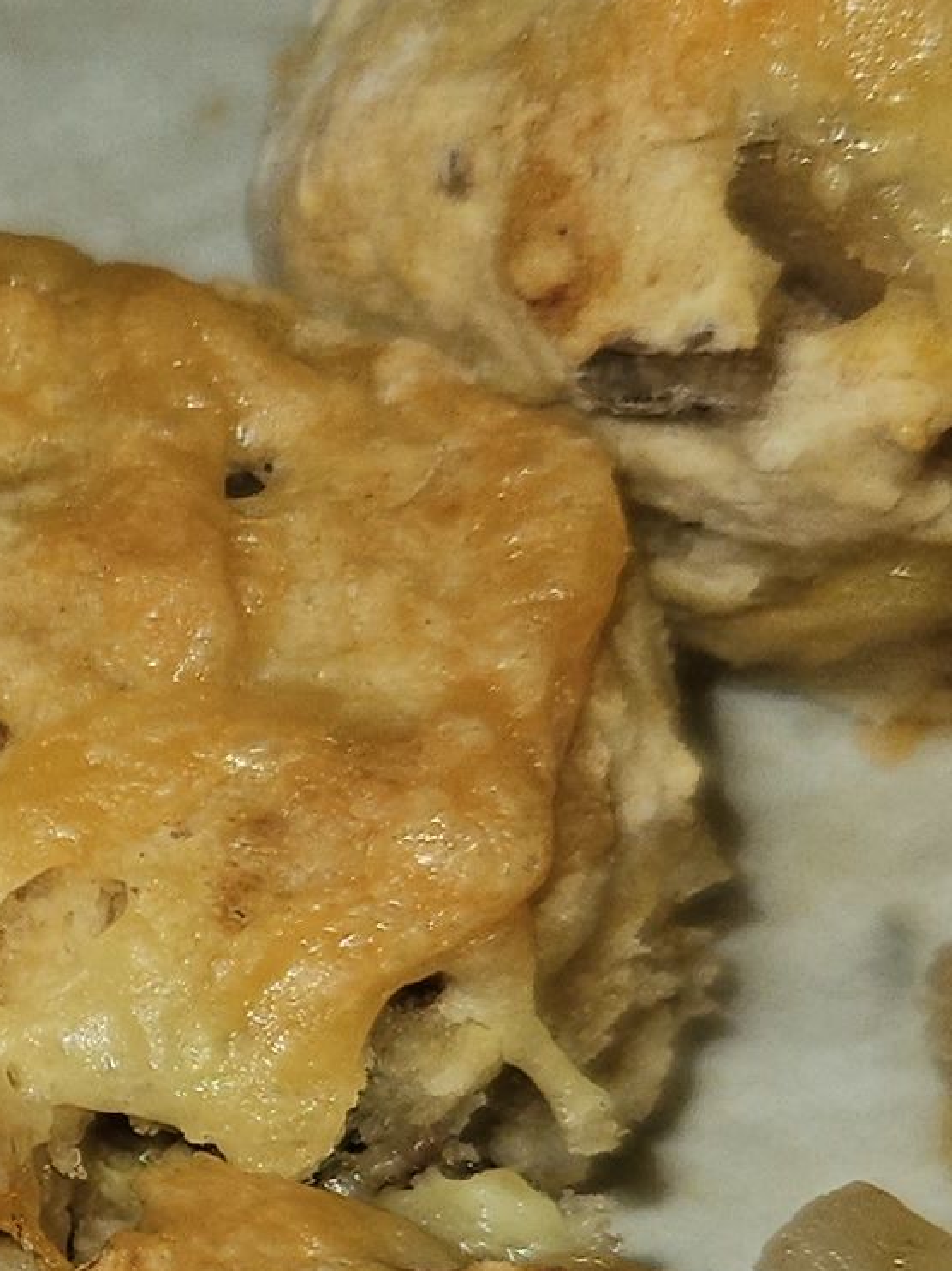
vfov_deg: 15.6
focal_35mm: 124
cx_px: -836
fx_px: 4550
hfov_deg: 11.0
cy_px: 1261
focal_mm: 5.4
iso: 25
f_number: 1.8
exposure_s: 1/203
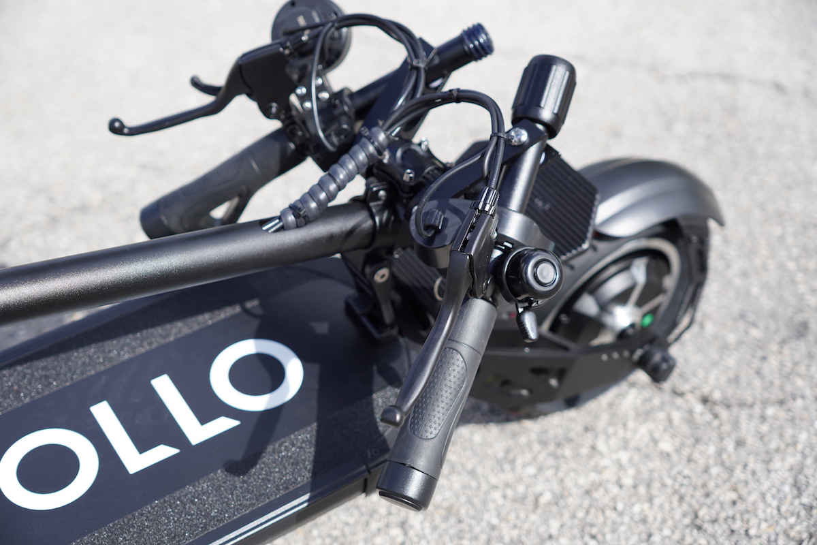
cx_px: 408
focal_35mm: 56
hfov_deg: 35.9
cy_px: 272
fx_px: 1259
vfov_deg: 24.4
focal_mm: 37
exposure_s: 1/1000
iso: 100
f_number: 2.8
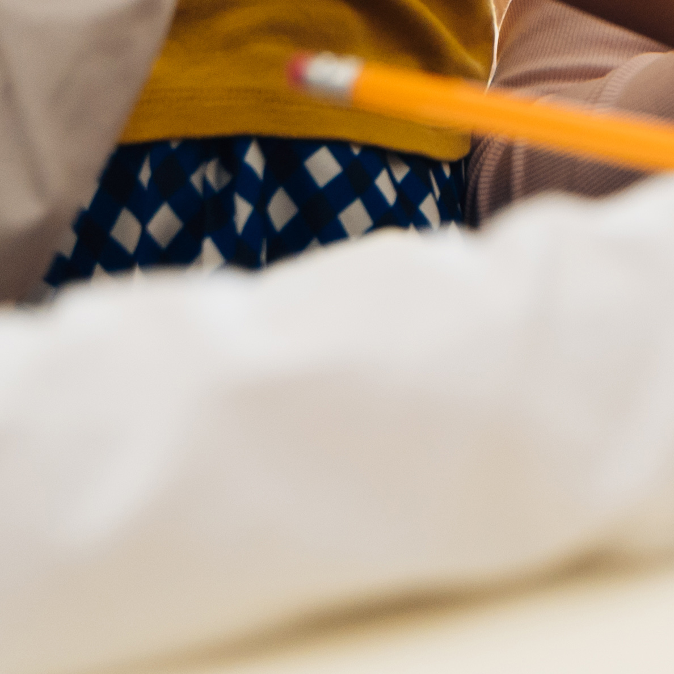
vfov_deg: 12.3
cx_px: 817
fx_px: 2930
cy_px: -427
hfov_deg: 12.8
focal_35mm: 133
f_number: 3.2
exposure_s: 1/200
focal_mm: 31
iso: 400
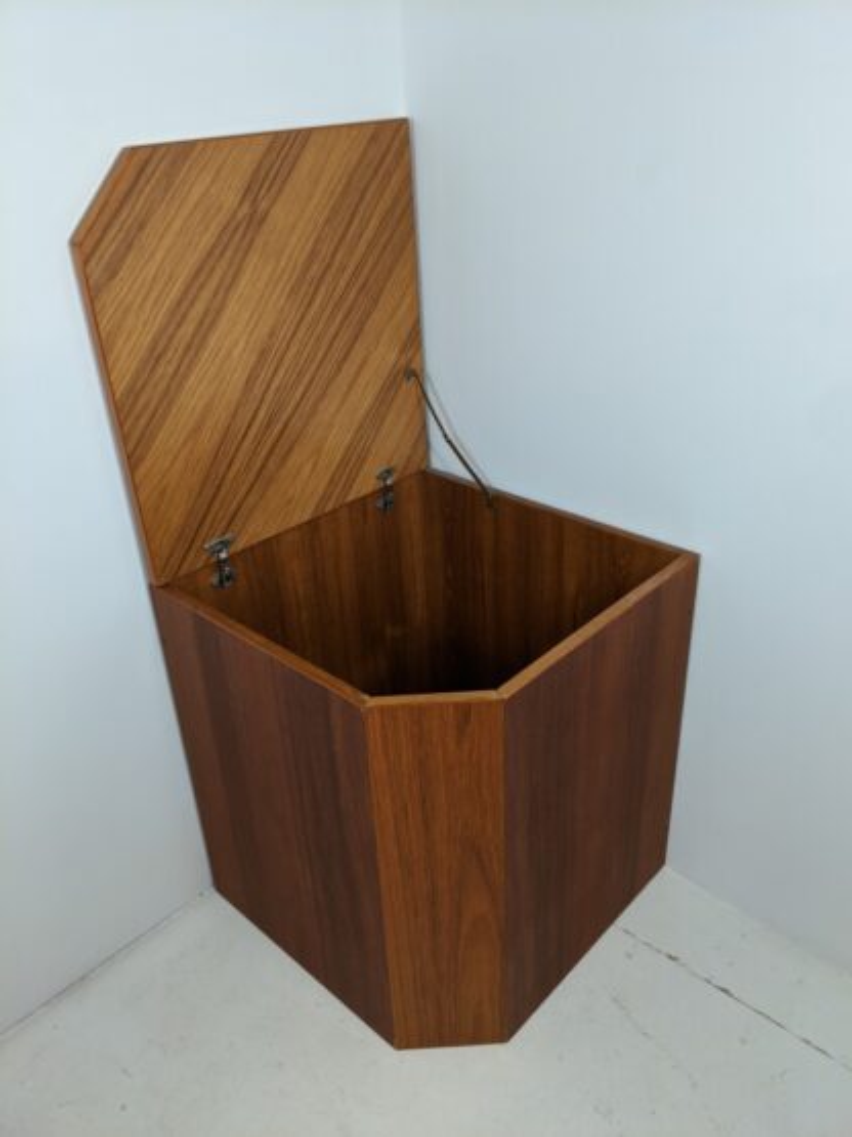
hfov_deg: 51.3
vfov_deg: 65.3
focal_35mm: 27
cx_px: 426
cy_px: 568
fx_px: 886
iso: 107
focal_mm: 4.44
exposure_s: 1/120
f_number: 1.8
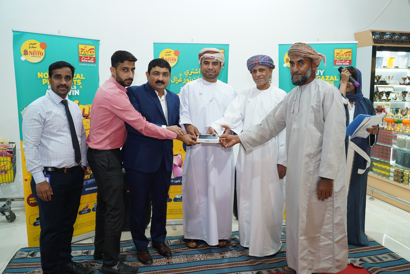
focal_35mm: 30
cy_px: 137
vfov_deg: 43.6
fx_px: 342
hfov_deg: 61.9
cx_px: 205
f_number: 3.5
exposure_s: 1/125
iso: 500
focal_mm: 30
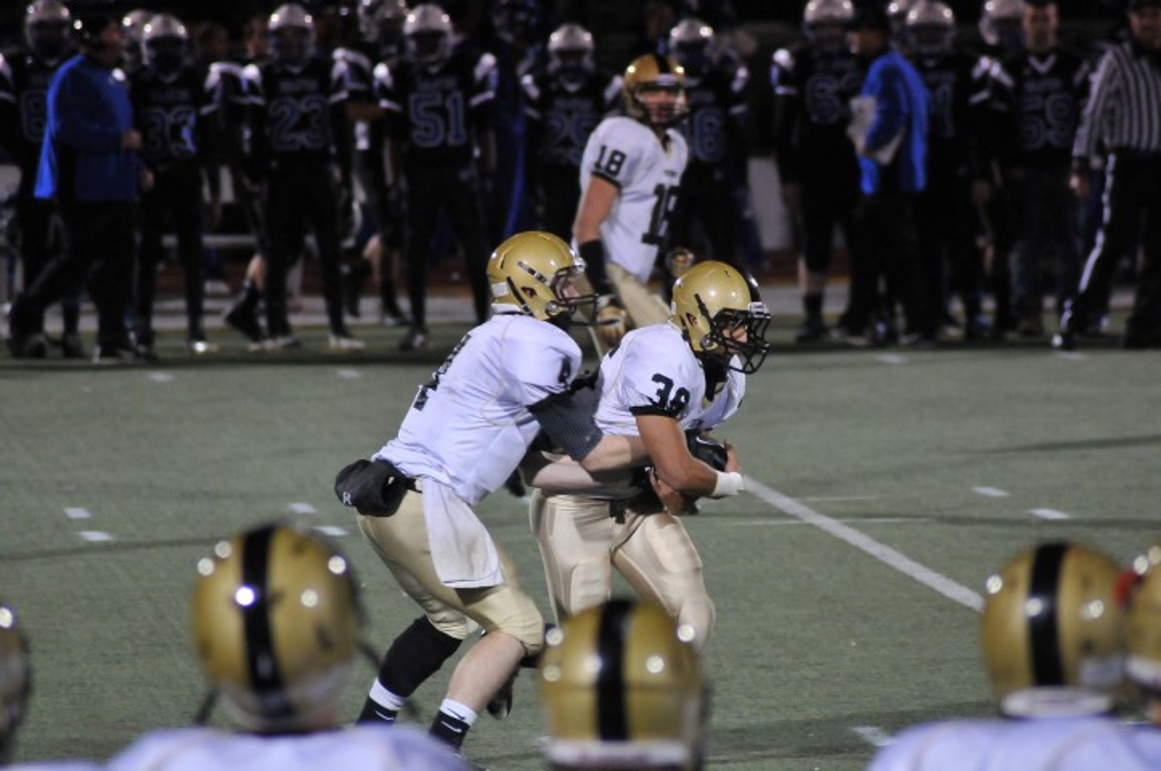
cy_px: 386
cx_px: 580
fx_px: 14493
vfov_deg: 3.0
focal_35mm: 450
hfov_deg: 4.6
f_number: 5.6
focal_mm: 300
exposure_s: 1/250
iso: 2000
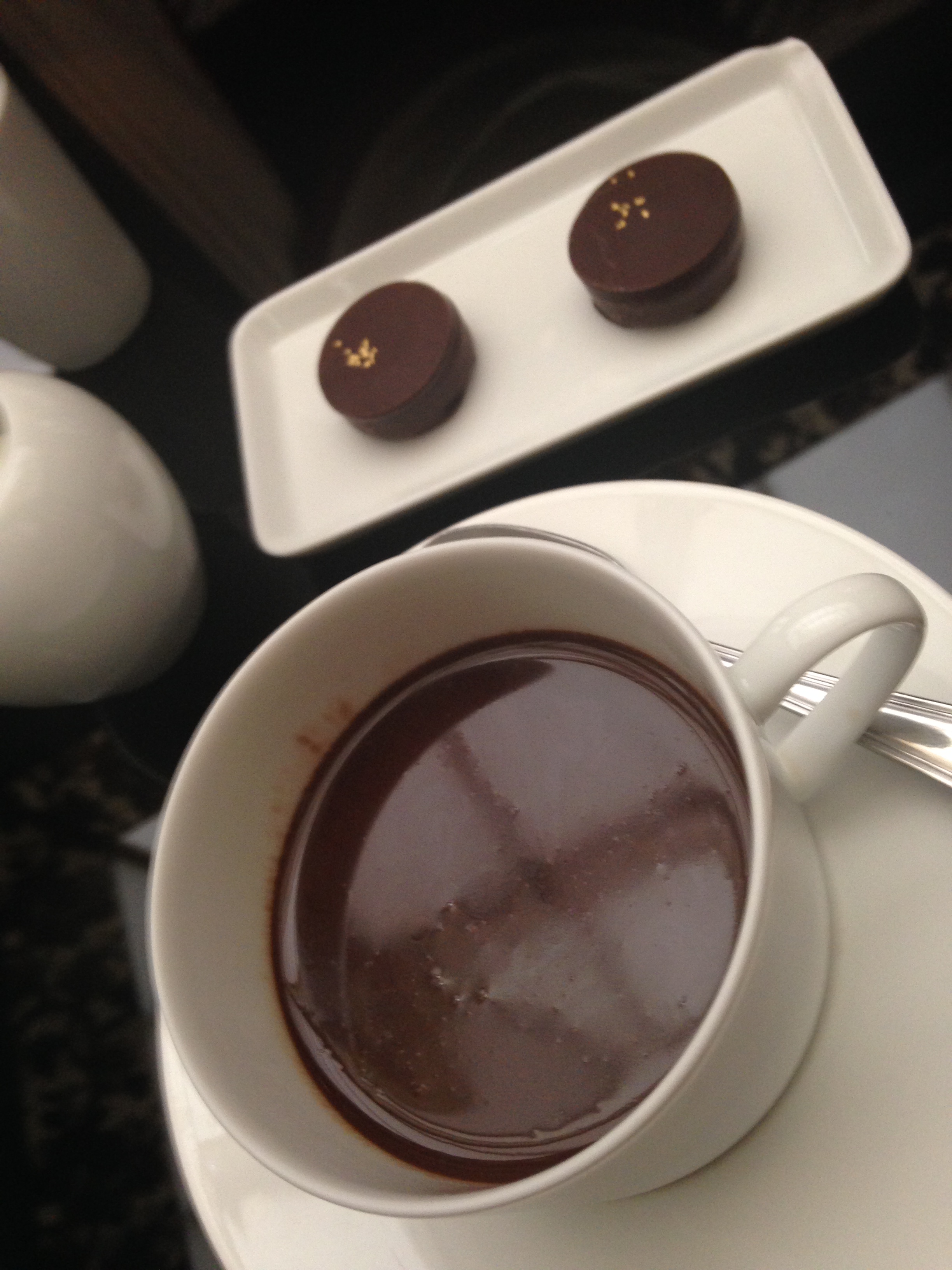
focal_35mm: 33
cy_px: 635
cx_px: 476
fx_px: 1210
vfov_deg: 55.4
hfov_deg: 42.9
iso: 125
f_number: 2.4
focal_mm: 4.12
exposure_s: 1/20
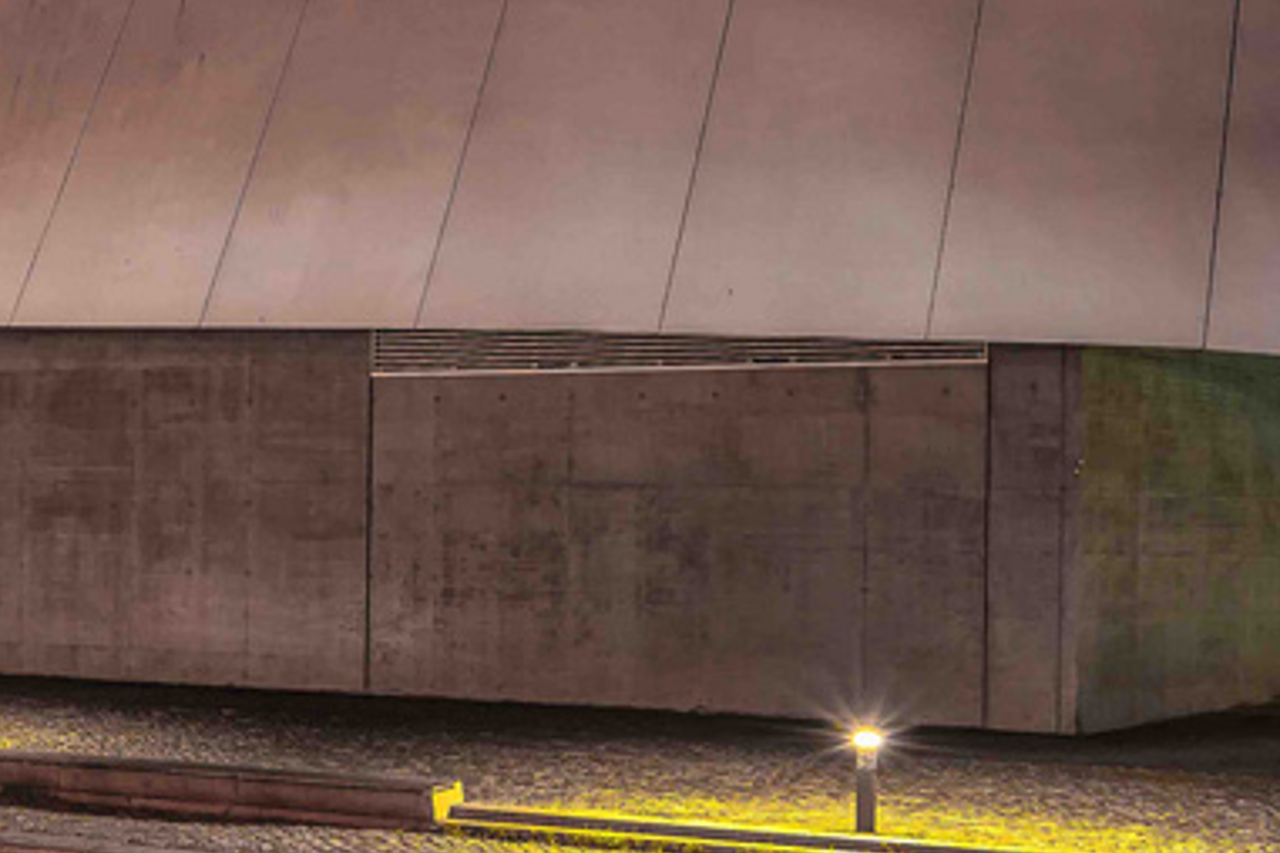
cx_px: -385
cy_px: 487
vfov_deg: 20.0
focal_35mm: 68
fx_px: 2418
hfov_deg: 25.5
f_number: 8
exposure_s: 15
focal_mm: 16
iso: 200
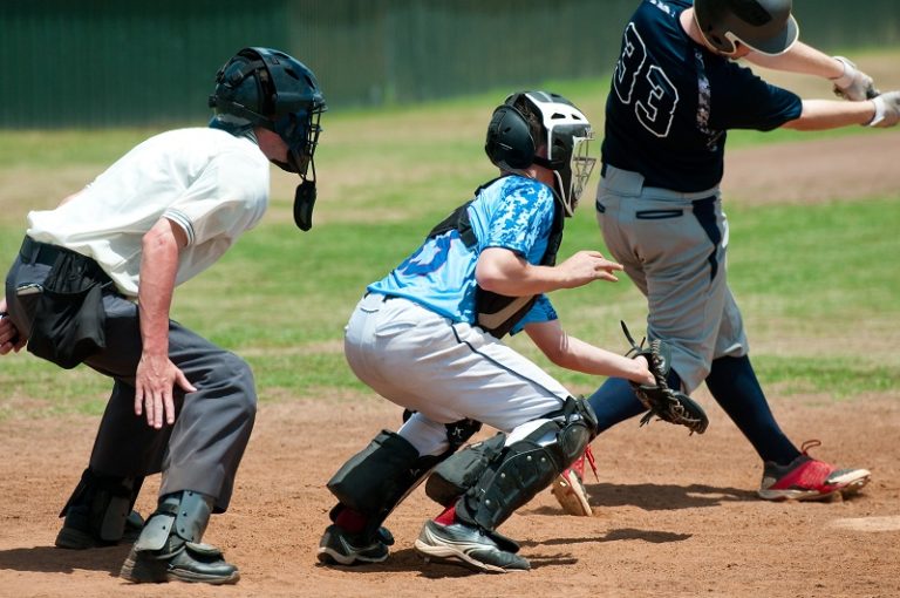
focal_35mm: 300
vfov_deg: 4.6
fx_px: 7490
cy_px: 299
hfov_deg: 6.9
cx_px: 450
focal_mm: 200
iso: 400
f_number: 4
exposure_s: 1/5000
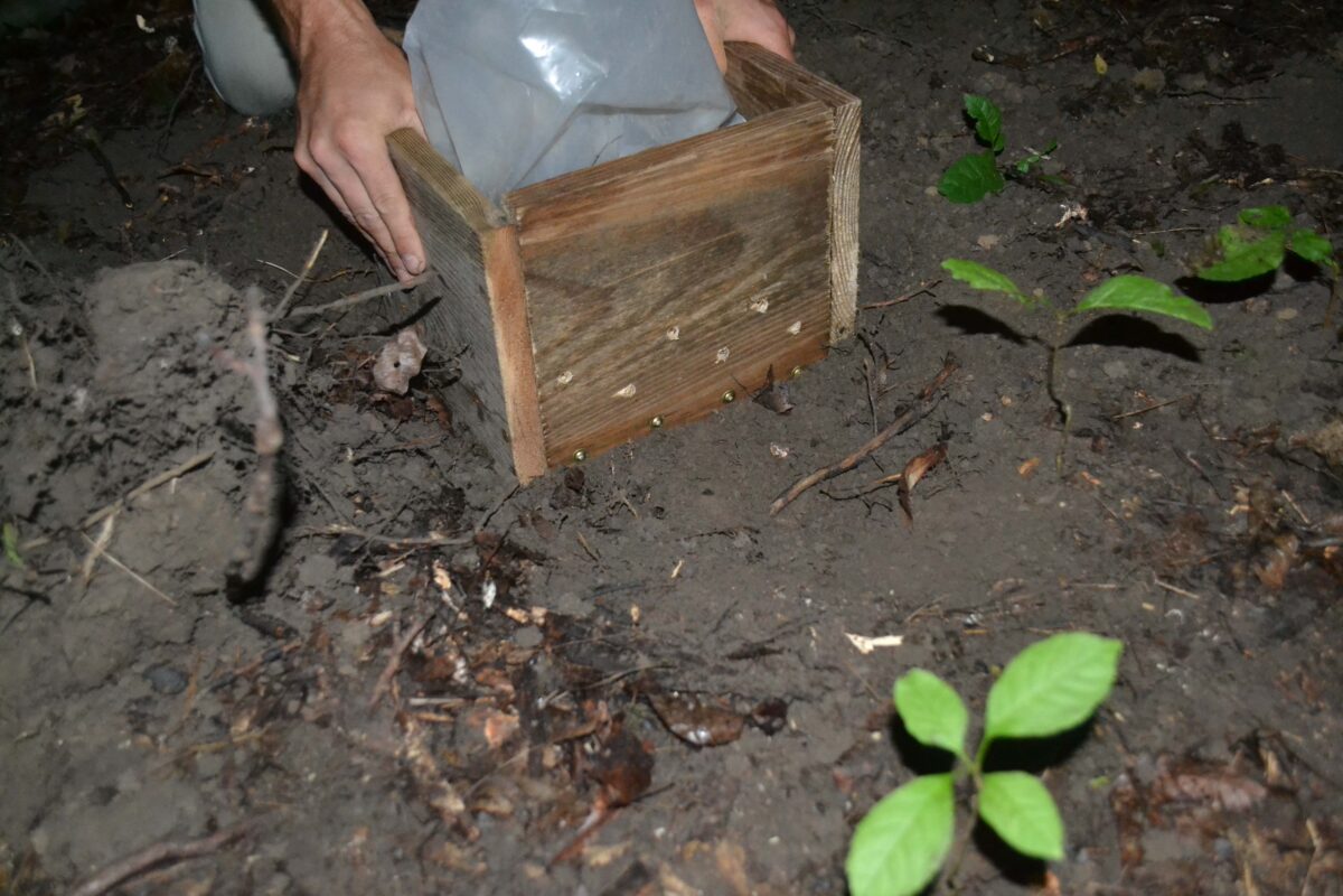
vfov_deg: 36.9
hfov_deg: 53.1
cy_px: 448
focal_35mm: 36
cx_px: 672
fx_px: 1343
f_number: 4
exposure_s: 1/60
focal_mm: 24
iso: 3200
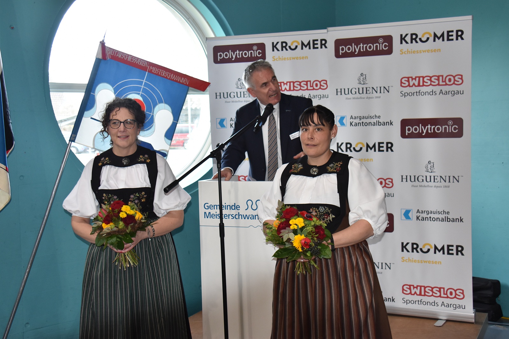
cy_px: 170
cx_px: 254
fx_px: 721
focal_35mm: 51
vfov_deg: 26.5
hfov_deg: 38.9
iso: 800
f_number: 5
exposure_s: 1/100
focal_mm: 34
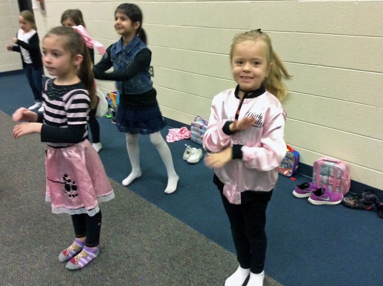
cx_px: 192
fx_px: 354
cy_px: 143
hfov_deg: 56.9
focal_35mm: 32
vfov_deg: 44.1
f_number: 2.4
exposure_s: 1/20
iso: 250
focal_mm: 3.3
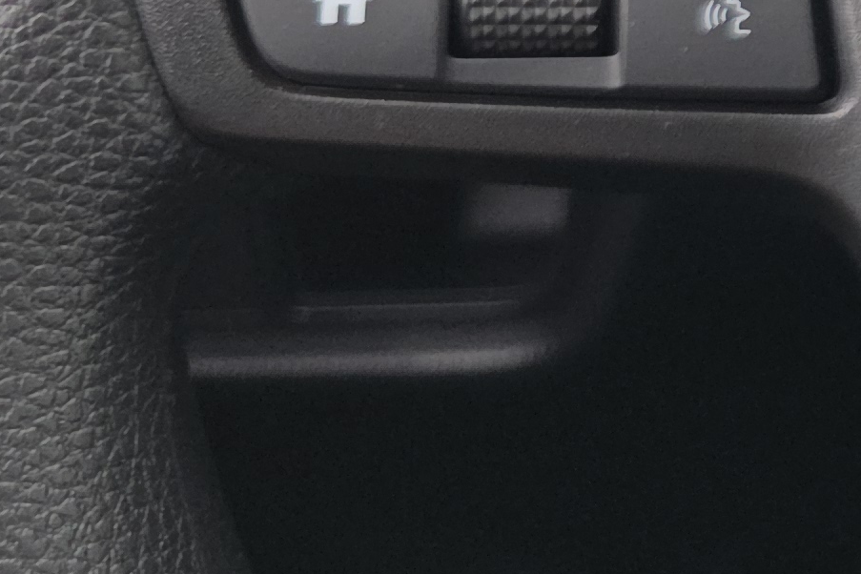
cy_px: -502
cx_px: 1700
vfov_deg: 11.8
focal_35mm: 106
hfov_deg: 15.5
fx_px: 2535
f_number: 1.7
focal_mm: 6.3
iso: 25
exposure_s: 1/359
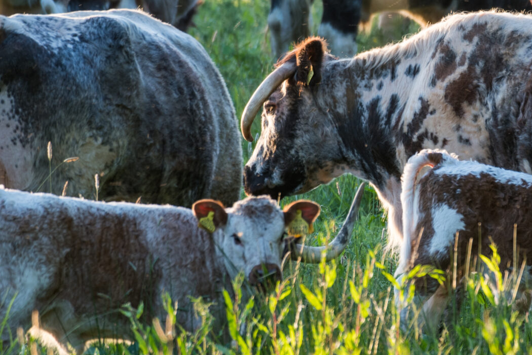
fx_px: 18914
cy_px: 116
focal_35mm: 1280
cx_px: 486
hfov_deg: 1.6
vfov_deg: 1.1
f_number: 5.6
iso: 100
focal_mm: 350
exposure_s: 1/40
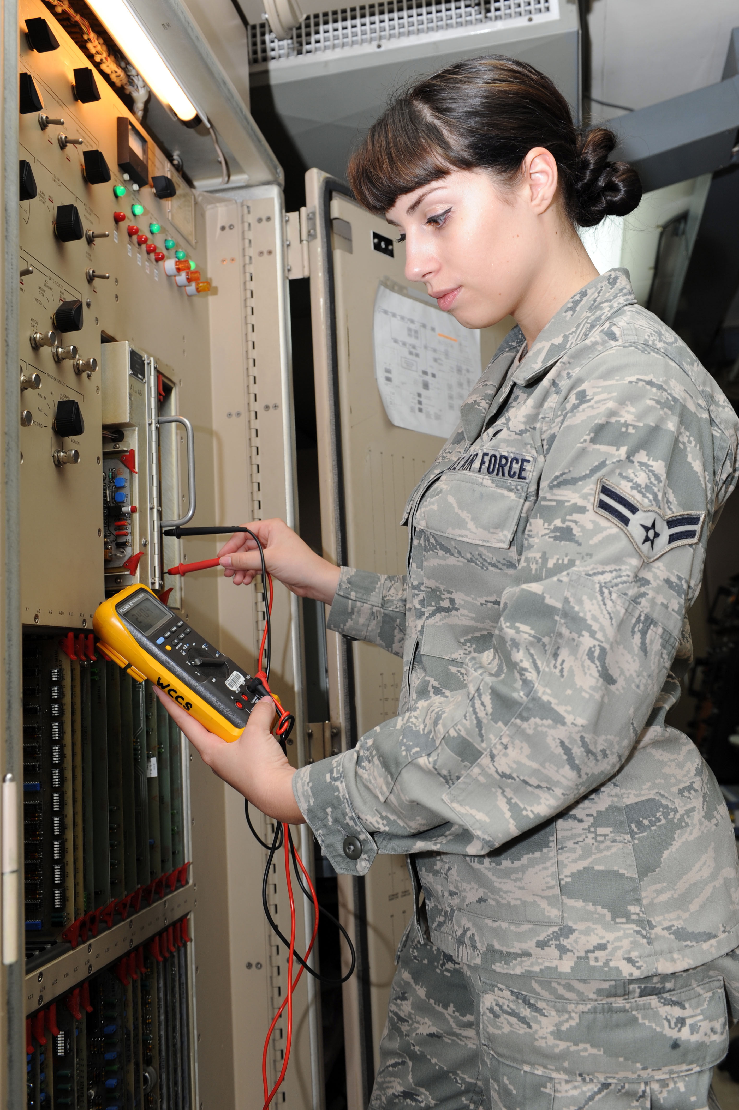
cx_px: 370
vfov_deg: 58.7
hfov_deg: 41.1
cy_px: 555
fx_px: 987
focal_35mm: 32
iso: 320
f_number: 6.3
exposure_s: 1/60
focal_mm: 32
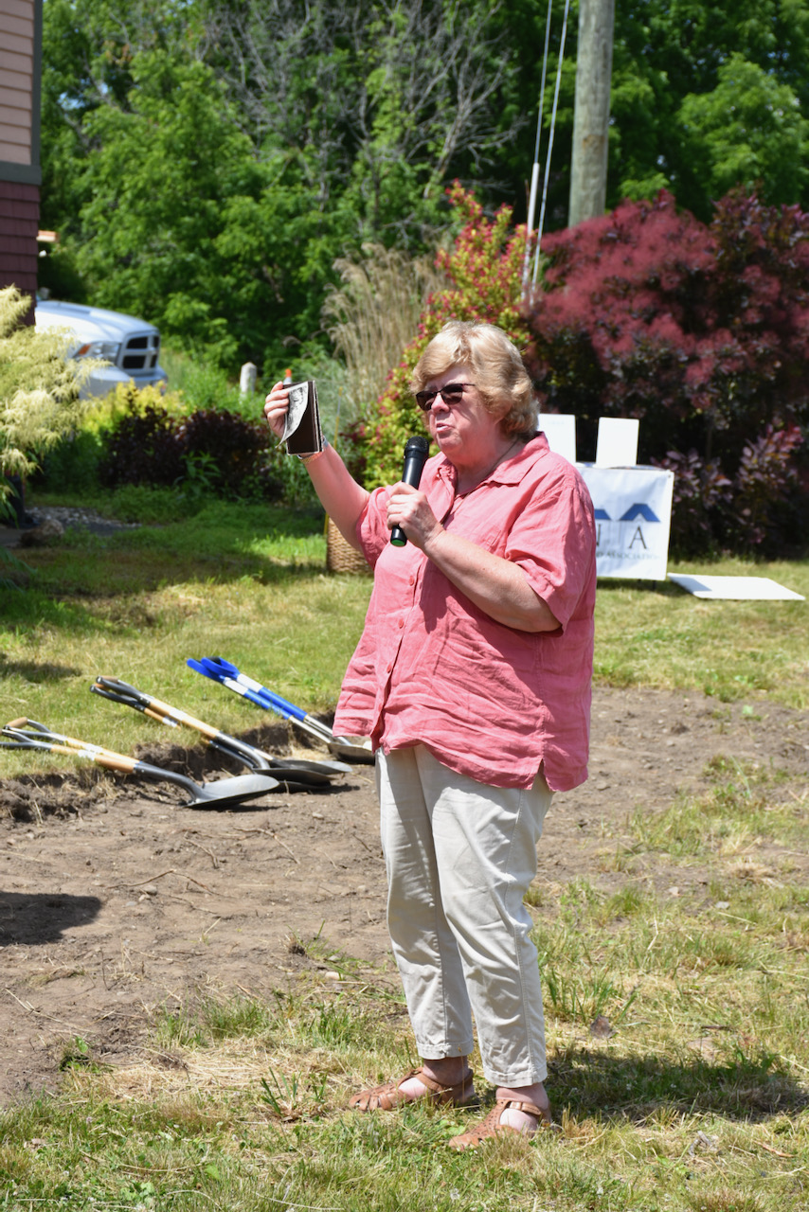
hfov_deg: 17.5
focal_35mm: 78
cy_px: 606
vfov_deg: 26.0
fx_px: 2628
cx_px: 404
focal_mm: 52
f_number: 8
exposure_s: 1/500
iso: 160
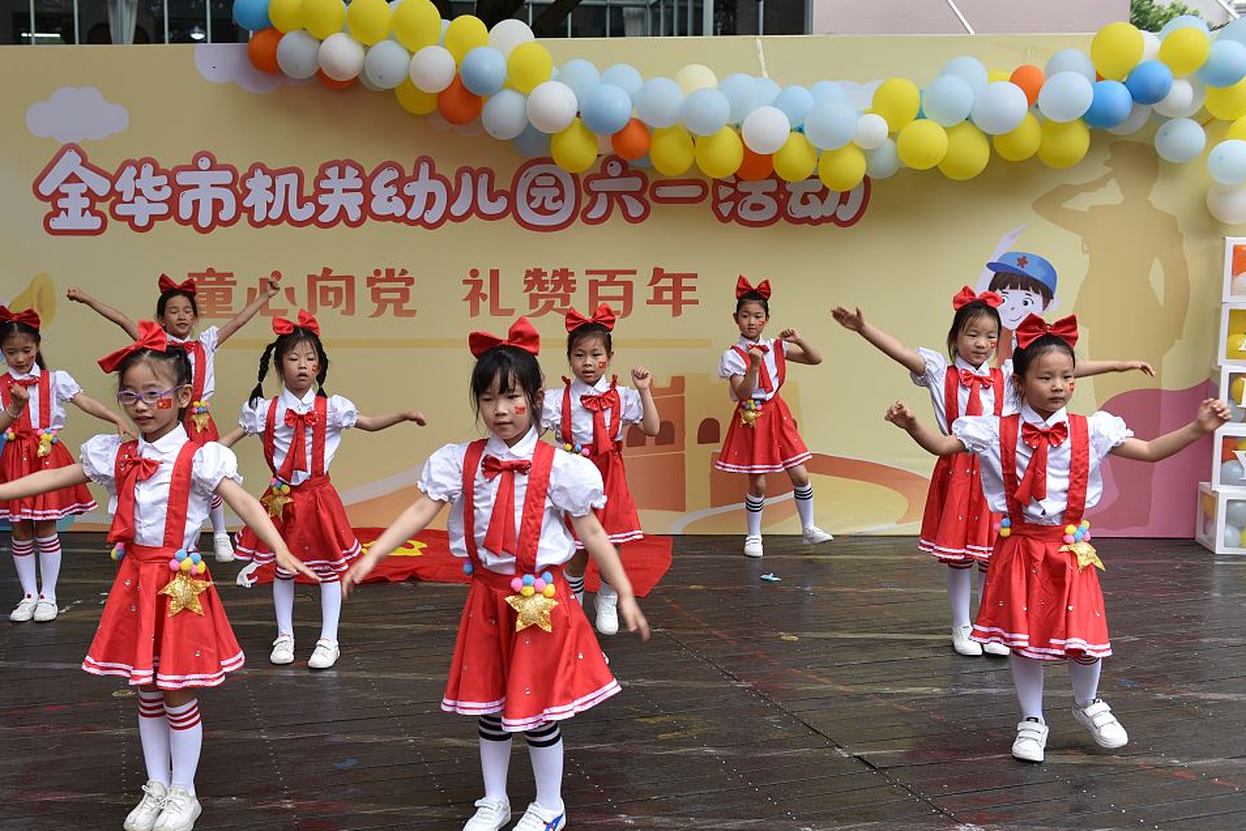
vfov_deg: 34.2
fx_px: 1350
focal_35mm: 39
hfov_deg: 49.1
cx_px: 468
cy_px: 408
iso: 64
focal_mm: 31
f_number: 4
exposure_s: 1/200
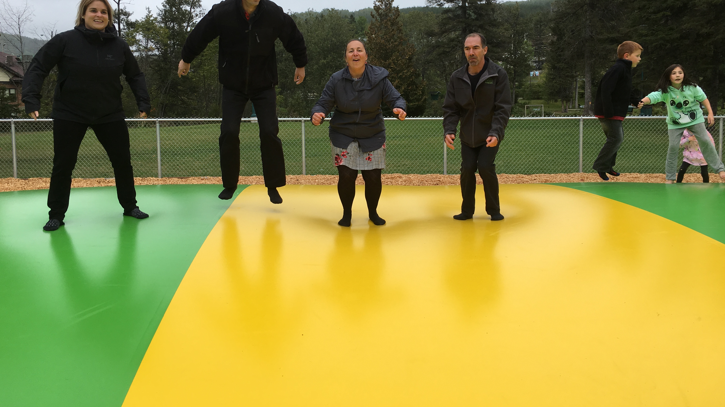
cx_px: 360
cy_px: 143
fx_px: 615
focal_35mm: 32
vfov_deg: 36.4
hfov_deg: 61.0
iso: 25
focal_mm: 4.15
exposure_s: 1/587
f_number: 2.2
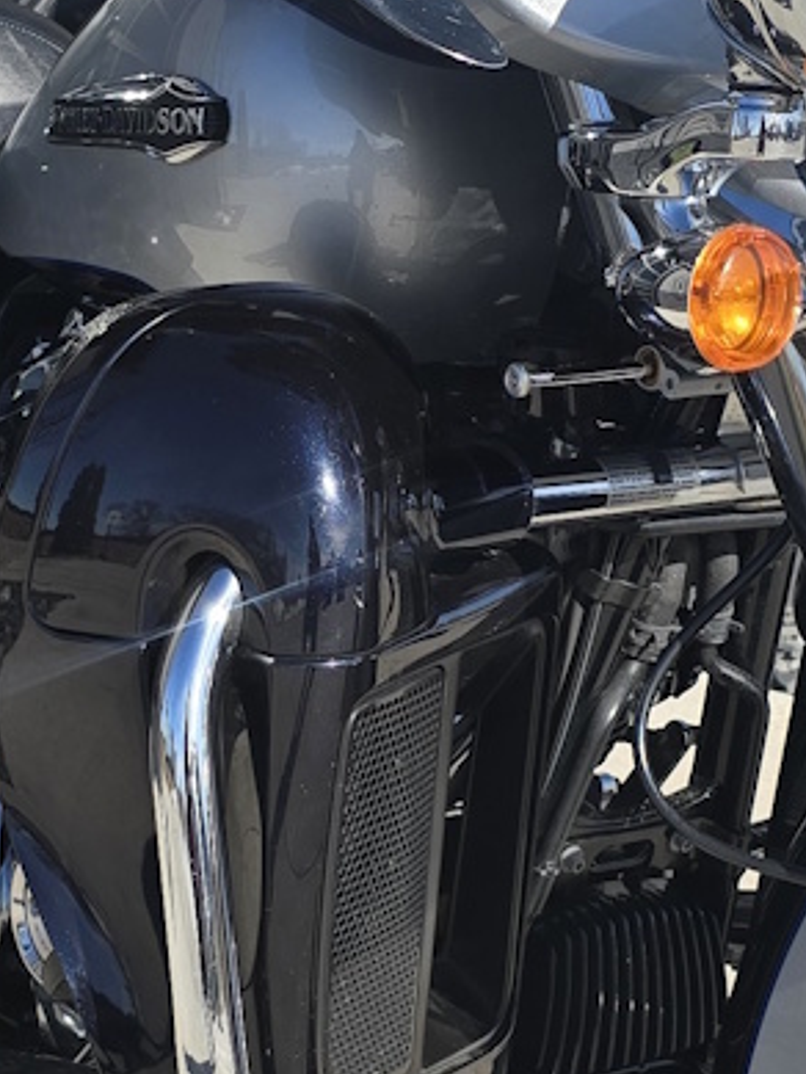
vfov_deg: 19.8
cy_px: 592
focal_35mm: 99
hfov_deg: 14.9
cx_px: 356
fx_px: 3072
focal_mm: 6.3
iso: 12
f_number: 1.7
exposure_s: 1/659
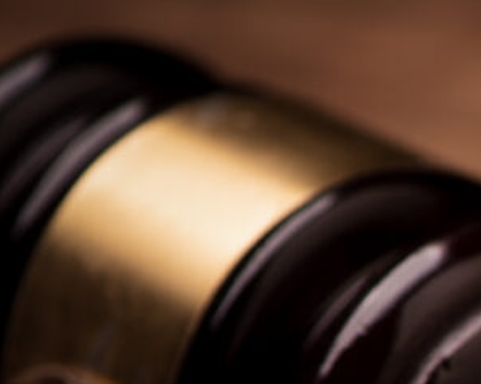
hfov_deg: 3.8
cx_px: 1129
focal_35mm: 506
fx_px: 7201
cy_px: 738
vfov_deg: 3.0
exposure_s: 1/500
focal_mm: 105
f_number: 6.3
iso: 64
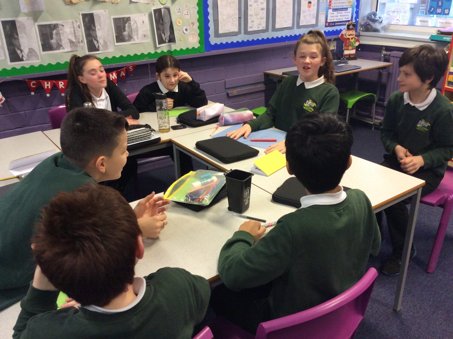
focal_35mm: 32
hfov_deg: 56.9
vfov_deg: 44.1
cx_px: 226
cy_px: 170
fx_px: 418
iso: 100
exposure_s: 1/25
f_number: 2.4
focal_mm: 3.3
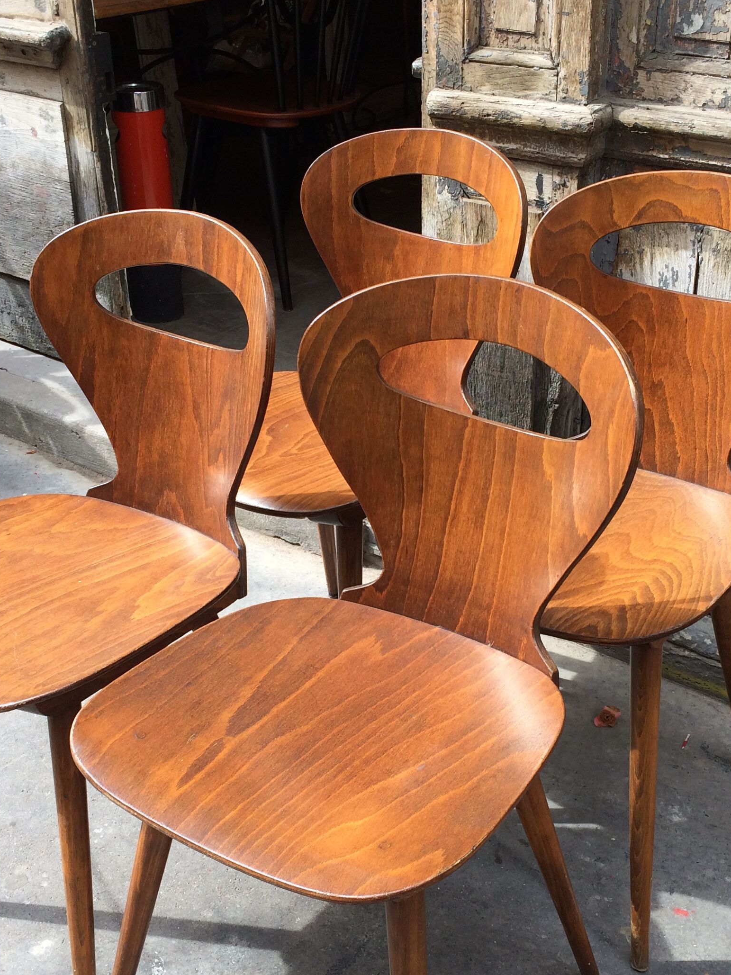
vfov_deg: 41.1
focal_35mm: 46
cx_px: 376
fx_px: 1295
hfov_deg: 31.5
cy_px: 560
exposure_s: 1/299
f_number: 2.2
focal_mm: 4.15
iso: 32
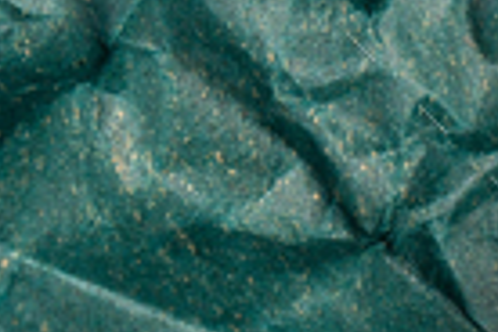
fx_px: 6211
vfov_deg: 3.1
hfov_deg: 4.6
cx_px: 668
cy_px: -2
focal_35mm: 449
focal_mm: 70
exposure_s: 1/200
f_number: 14
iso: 100
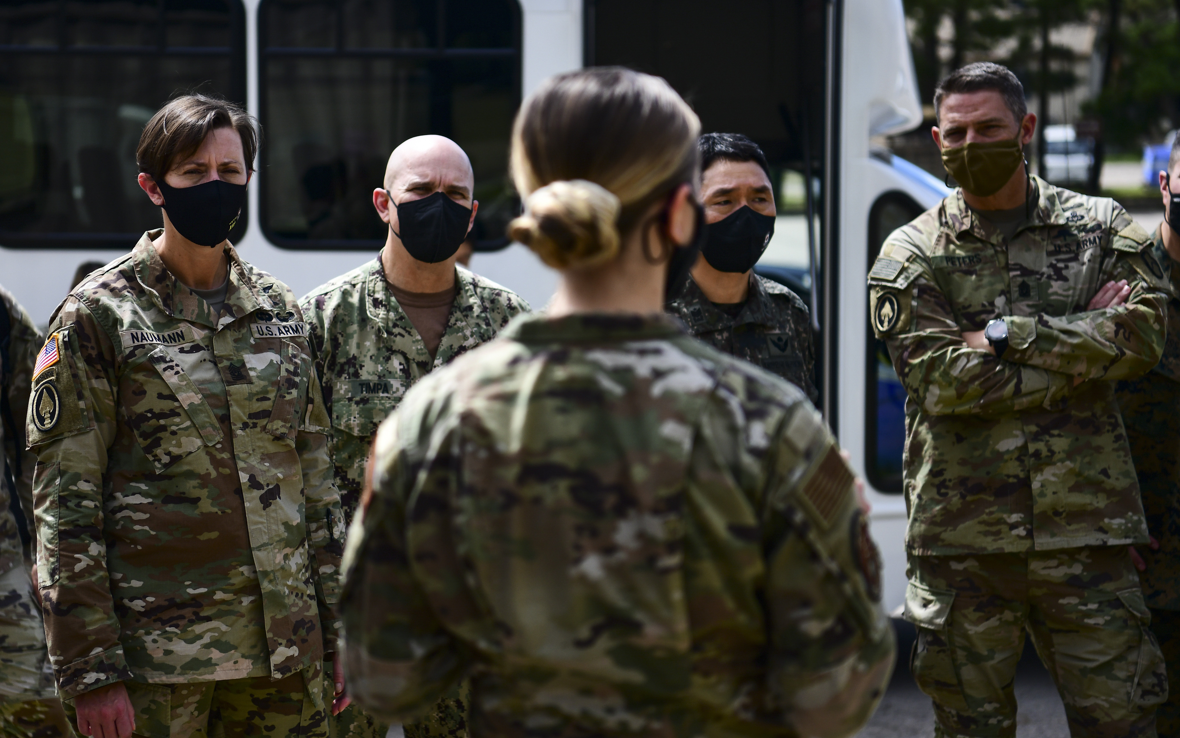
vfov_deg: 18.1
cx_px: 592
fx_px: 2315
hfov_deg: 28.6
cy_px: 384
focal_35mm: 72
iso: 250
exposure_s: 1/3200
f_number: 2.8
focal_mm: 70
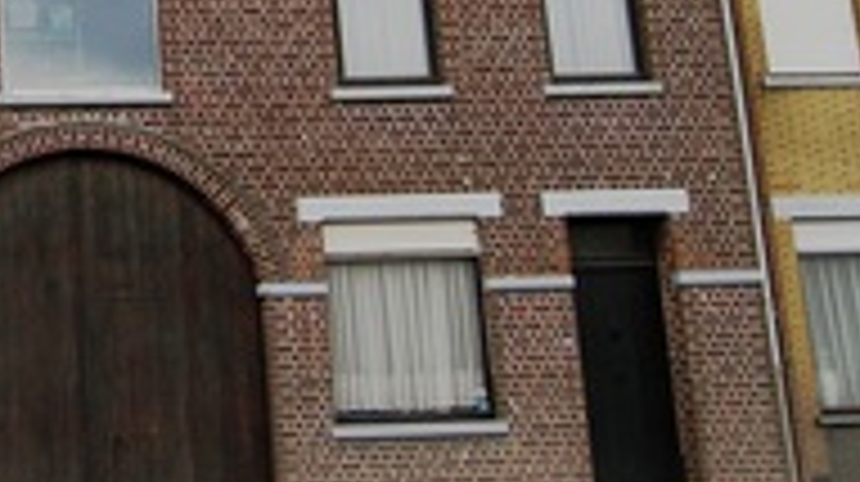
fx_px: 1754
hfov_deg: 25.1
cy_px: -56
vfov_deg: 15.2
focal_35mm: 77
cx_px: -149
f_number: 2.8
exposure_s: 1/500
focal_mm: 5.7
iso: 50
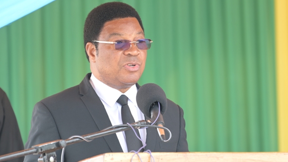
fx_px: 4451
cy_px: 85
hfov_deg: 3.7
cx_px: 157
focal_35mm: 583
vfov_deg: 2.1
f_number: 5.6
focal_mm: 500
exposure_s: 1/160
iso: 500
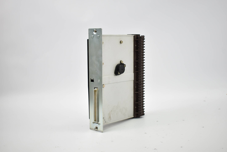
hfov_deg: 38.9
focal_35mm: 51
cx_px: 114
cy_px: 76
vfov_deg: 26.5
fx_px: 322
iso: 160
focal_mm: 34
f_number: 4.5
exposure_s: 1/50
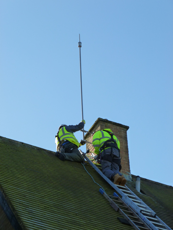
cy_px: 115
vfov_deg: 15.9
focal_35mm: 124
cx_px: 86
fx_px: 826
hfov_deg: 12.0
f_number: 4.9
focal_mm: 22.1
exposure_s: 1/320
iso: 160
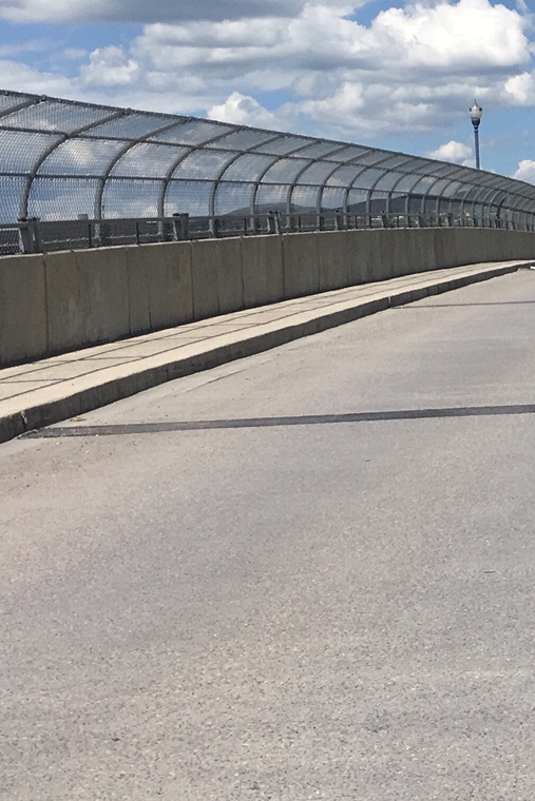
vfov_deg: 25.3
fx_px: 1782
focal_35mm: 80
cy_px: 314
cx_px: 832
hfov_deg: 15.6
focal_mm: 4.15
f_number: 2.2
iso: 25
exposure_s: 1/3344
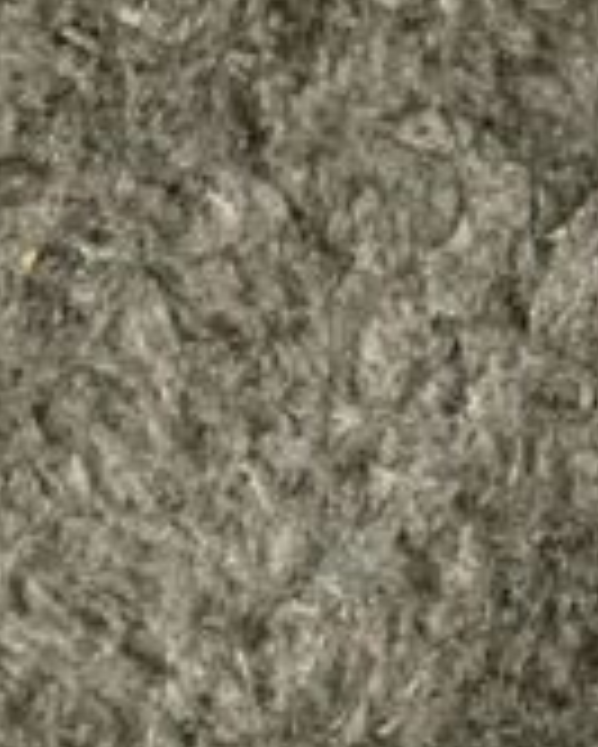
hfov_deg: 8.2
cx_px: 967
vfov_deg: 8.0
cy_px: -1922
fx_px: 4045
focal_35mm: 183
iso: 125
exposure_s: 1/60
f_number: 1.8
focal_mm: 4.25
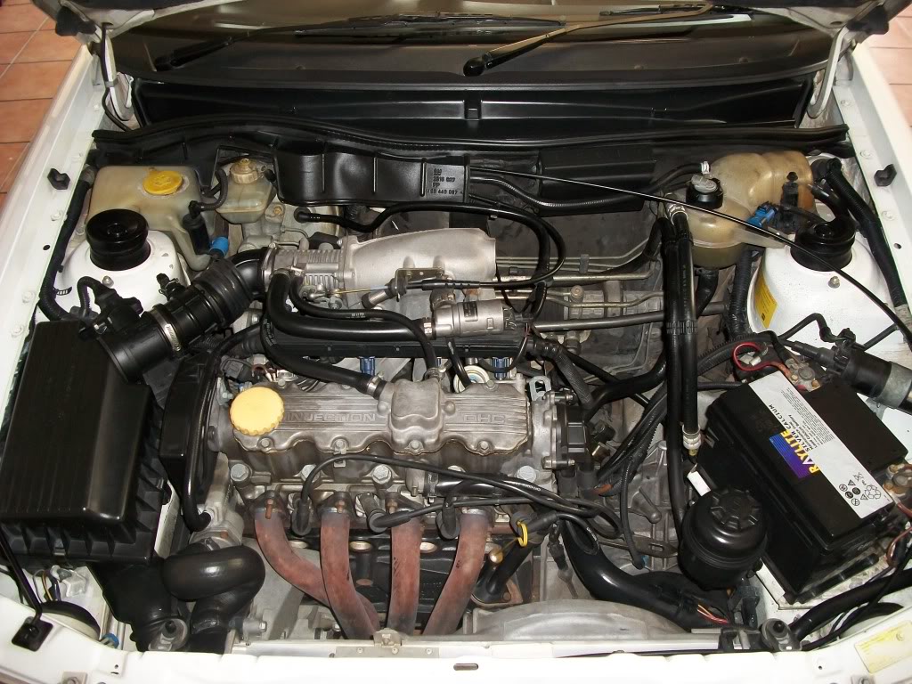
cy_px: 342
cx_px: 456
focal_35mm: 32
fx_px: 843
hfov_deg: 56.8
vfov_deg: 44.2
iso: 160
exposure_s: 1/30
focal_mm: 5.7
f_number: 2.9
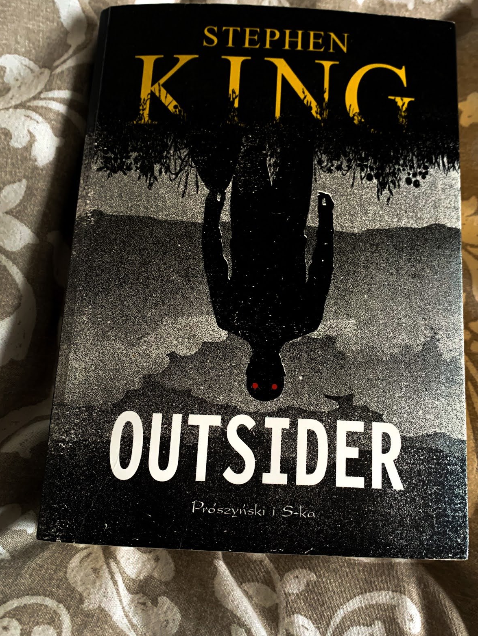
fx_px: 626
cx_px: 282
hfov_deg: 41.6
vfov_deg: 53.9
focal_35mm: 34
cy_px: 329
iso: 200
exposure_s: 1/60
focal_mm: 4.25
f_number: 1.8
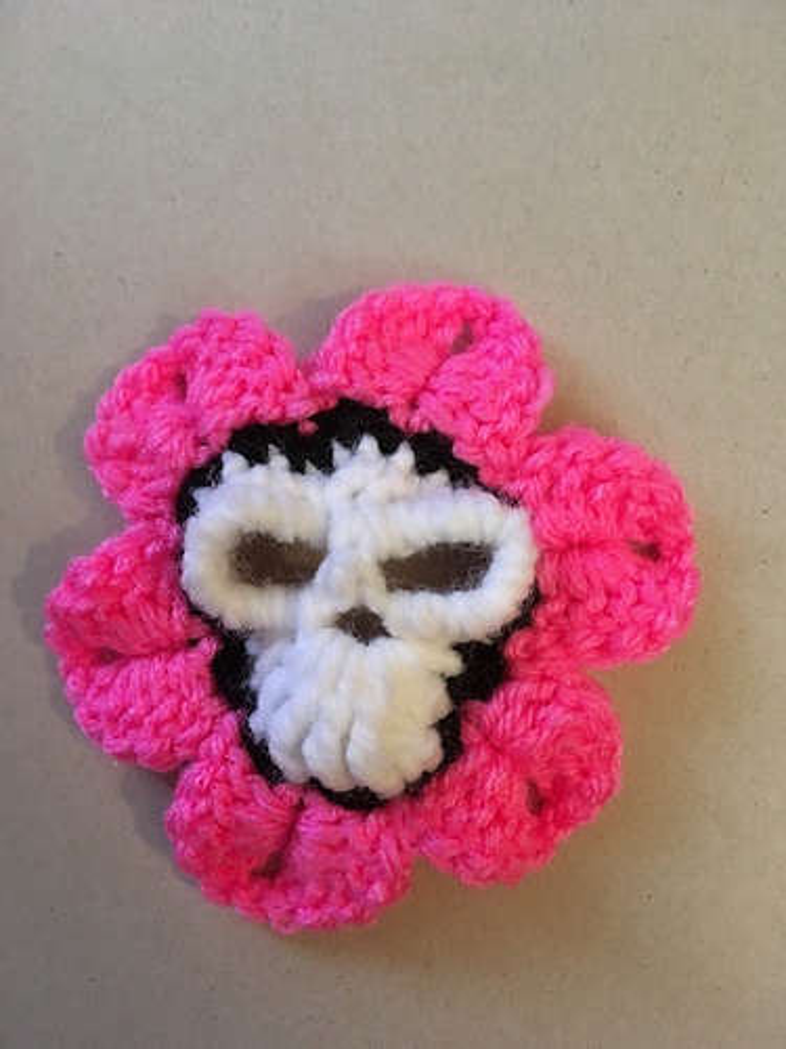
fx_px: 878
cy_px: 524
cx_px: 393
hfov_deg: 48.2
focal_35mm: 29
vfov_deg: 61.7
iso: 200
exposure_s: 1/17
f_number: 2.2
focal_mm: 4.15
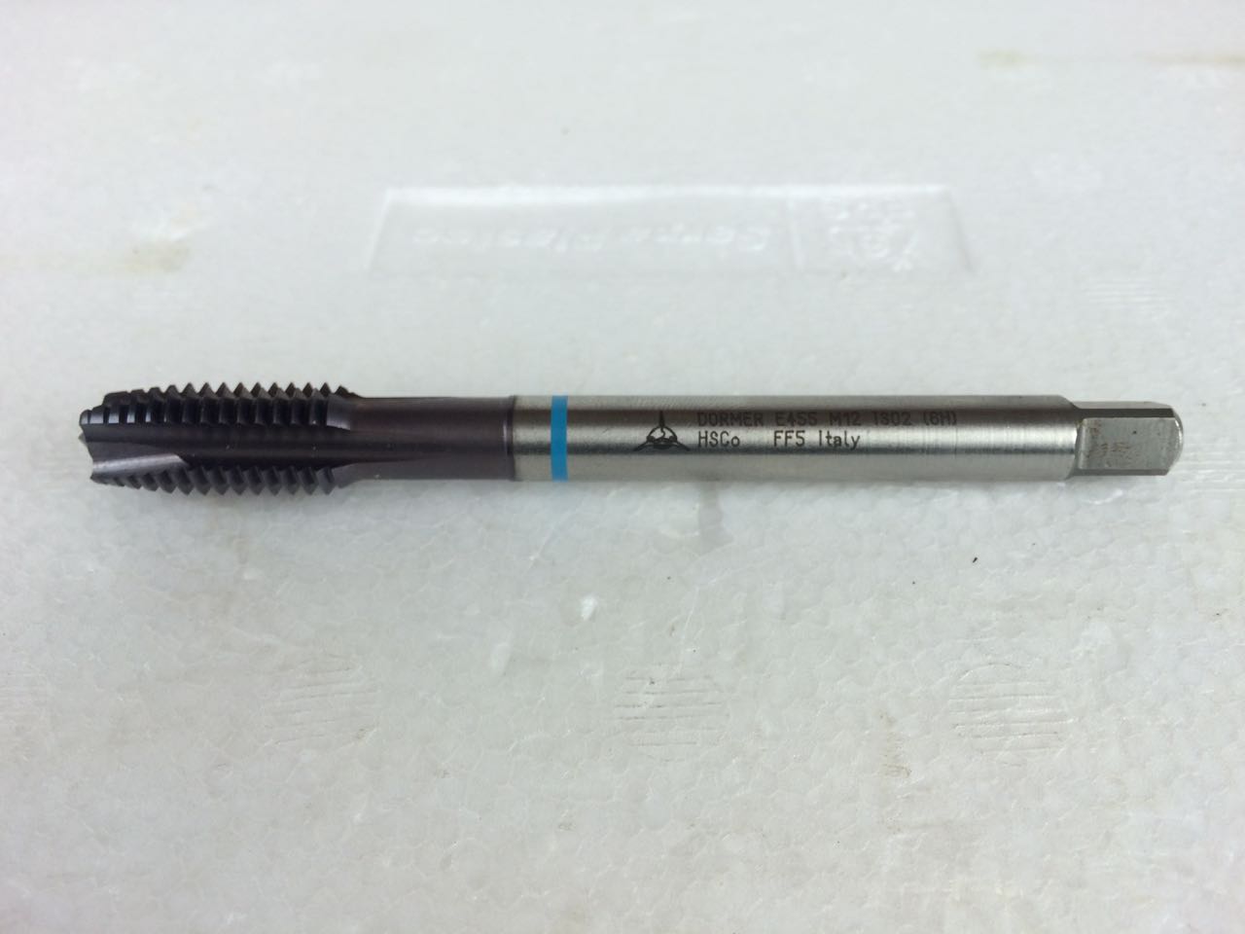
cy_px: 467
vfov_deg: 48.2
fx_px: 1043
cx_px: 622
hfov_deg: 61.7
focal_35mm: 29
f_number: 2.2
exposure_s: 1/125
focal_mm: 4.15
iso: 32
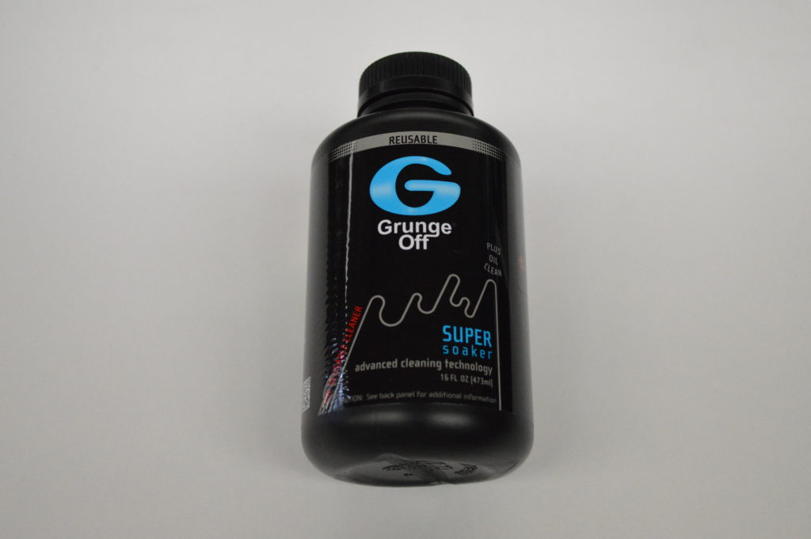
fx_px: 1013
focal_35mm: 45
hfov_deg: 43.6
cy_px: 270
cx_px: 406
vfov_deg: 29.8
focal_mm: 30
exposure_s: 1/500
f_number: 4.5
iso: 3200
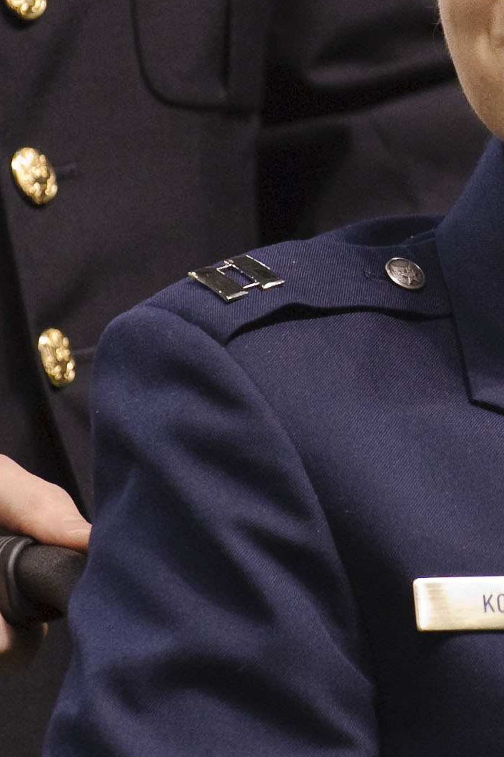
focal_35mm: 762
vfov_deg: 2.7
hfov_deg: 1.8
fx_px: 16022
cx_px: 580
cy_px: 36
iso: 3200
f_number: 5.6
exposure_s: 1/250
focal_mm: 190
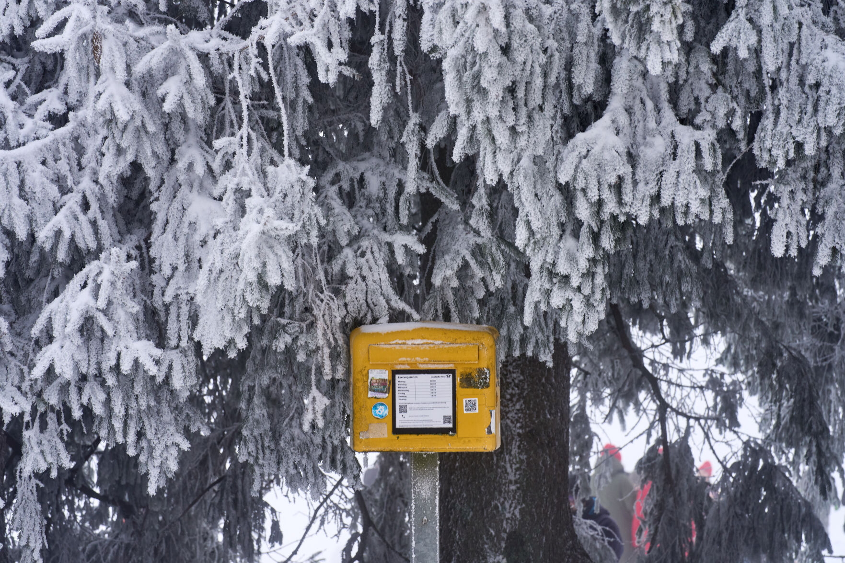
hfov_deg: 14.1
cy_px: 282
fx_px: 3426
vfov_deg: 9.4
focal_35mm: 146
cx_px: 422
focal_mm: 146
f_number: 7.1
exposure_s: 1/125
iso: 400
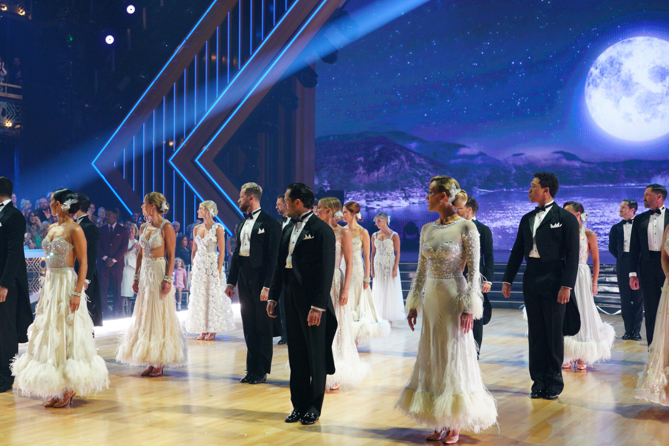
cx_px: 288
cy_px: 227
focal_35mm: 46
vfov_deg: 29.2
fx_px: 855
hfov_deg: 42.6
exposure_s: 1/250
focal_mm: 35
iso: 2000
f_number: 2
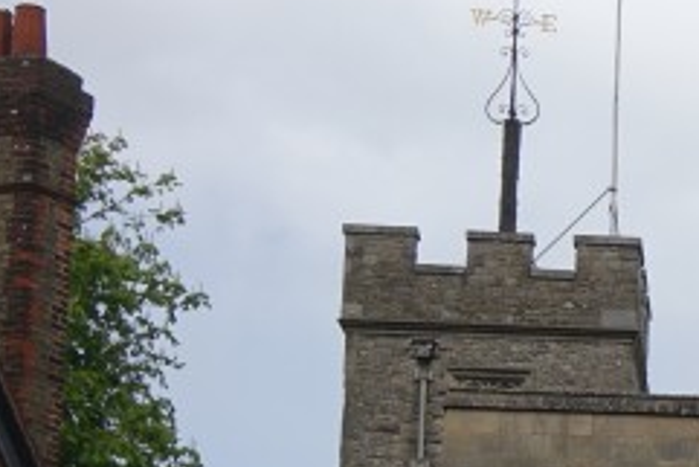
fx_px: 2662
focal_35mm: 137
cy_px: 660
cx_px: 1224
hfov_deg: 13.5
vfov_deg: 9.8
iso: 125
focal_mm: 12.03
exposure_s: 1/800
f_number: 4.5
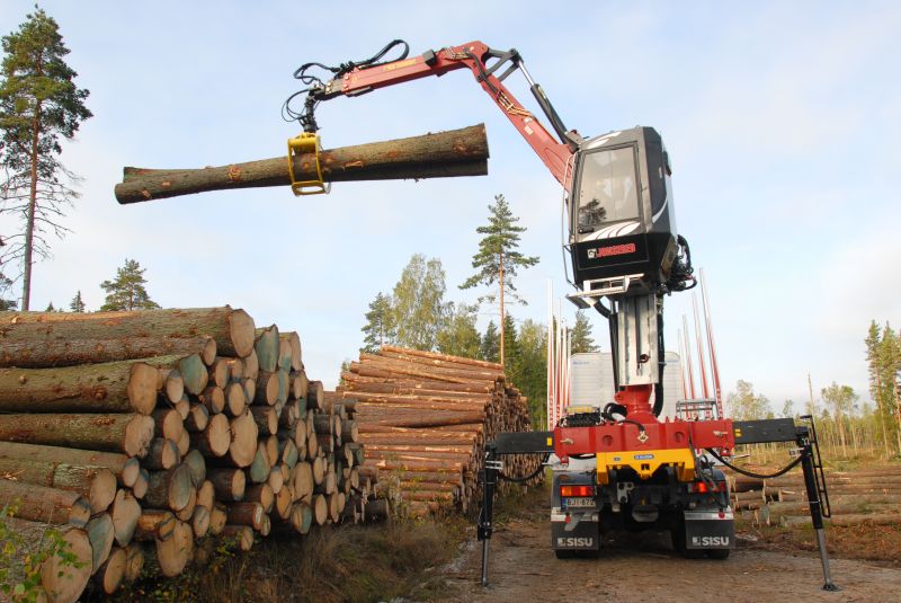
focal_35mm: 30
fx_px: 751
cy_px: 302
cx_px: 450
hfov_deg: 61.9
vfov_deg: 43.7
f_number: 5.6
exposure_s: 1/125
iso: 100
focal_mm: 20
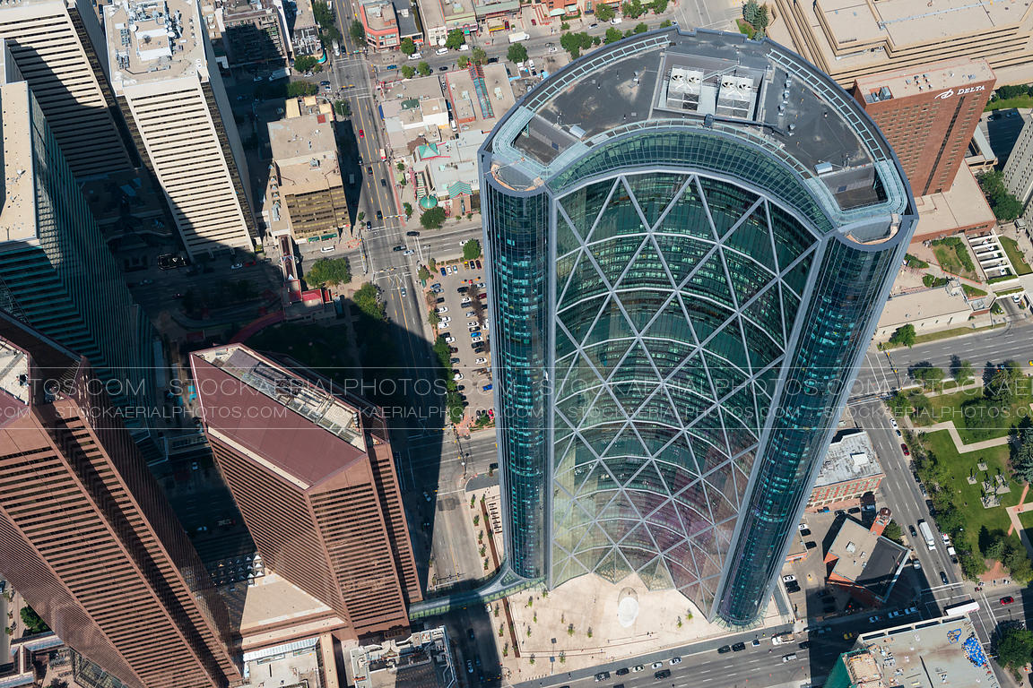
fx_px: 1291
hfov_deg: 43.6
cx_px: 516
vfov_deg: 29.9
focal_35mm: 45
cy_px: 344
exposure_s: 1/1000
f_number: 7.1
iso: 800
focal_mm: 45
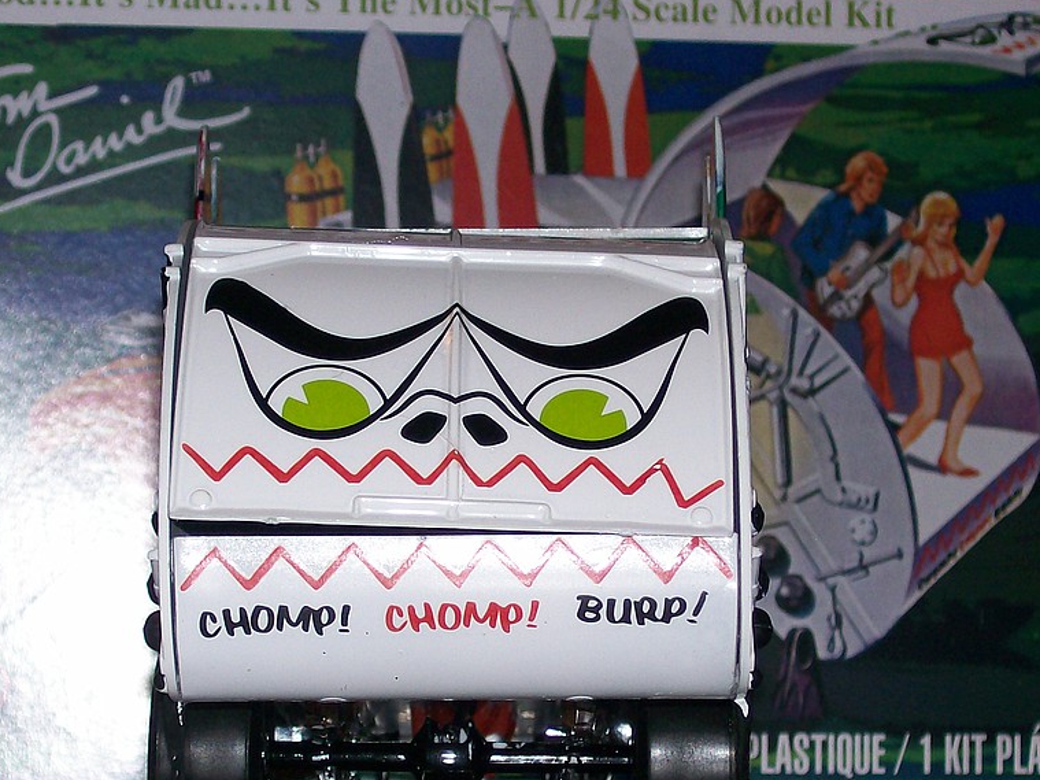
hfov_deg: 16.7
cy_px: 539
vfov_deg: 12.5
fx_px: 3545
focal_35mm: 118
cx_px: 516
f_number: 3.8
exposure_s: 1/95.5
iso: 80
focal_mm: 11.6
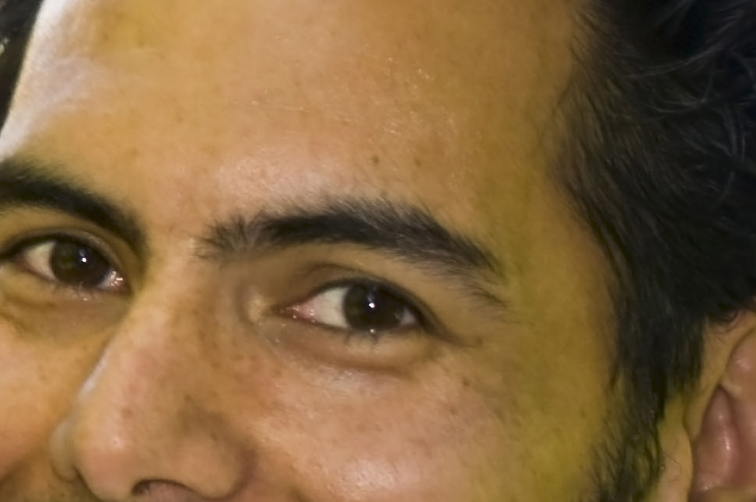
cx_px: -908
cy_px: 289
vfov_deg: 3.0
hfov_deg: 4.4
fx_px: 9713
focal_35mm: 463
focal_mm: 70
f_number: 5.6
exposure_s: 1/80
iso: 250
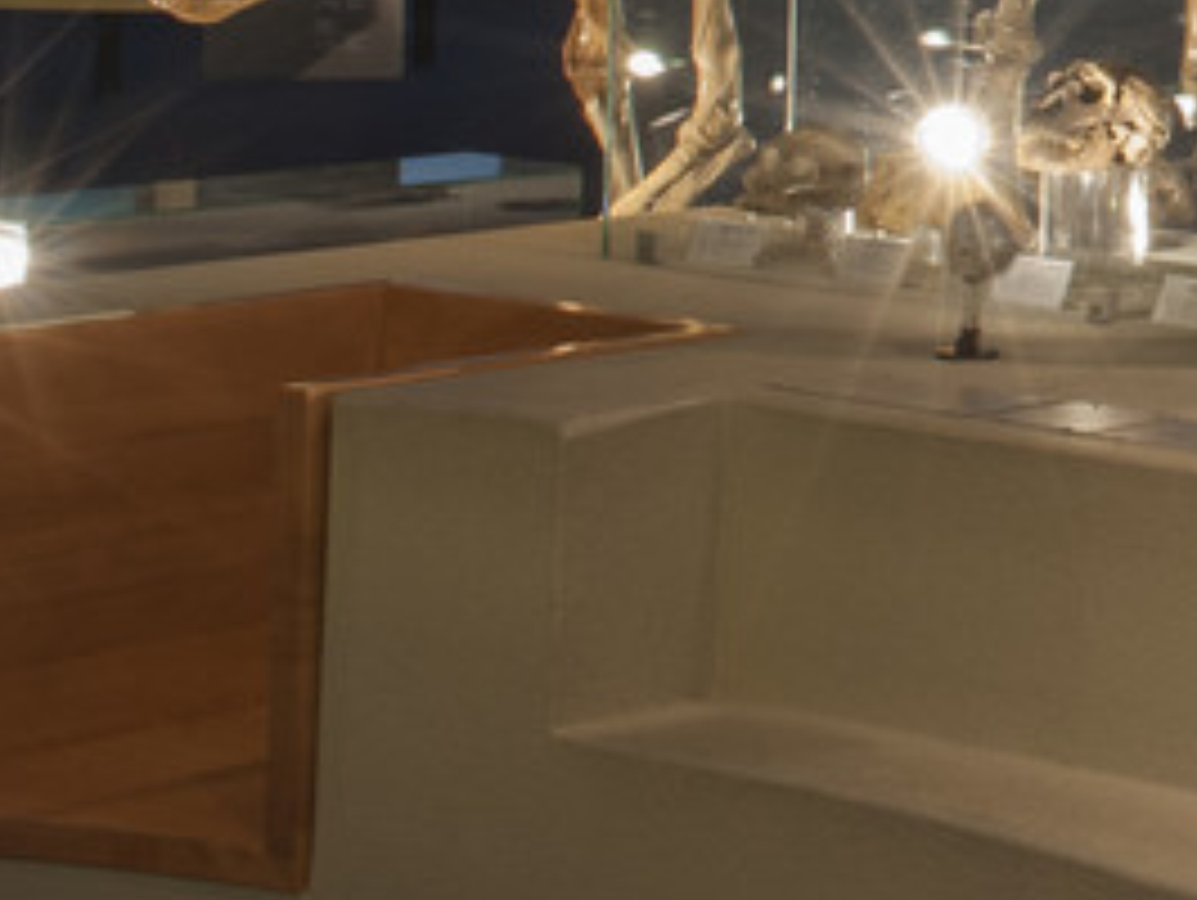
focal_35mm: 135
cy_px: -574
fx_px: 4672
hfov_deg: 13.5
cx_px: 1926
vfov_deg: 10.5
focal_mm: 34
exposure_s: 1/2
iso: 800
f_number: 18
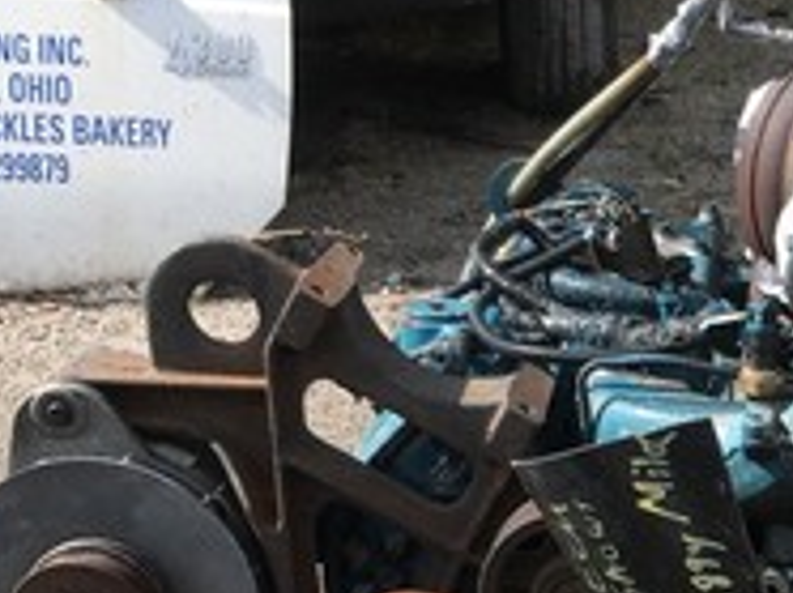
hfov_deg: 18.5
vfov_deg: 14.2
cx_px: 976
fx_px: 2288
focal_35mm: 100
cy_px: 755
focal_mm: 4.15
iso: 25
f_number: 2.2
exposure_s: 1/705
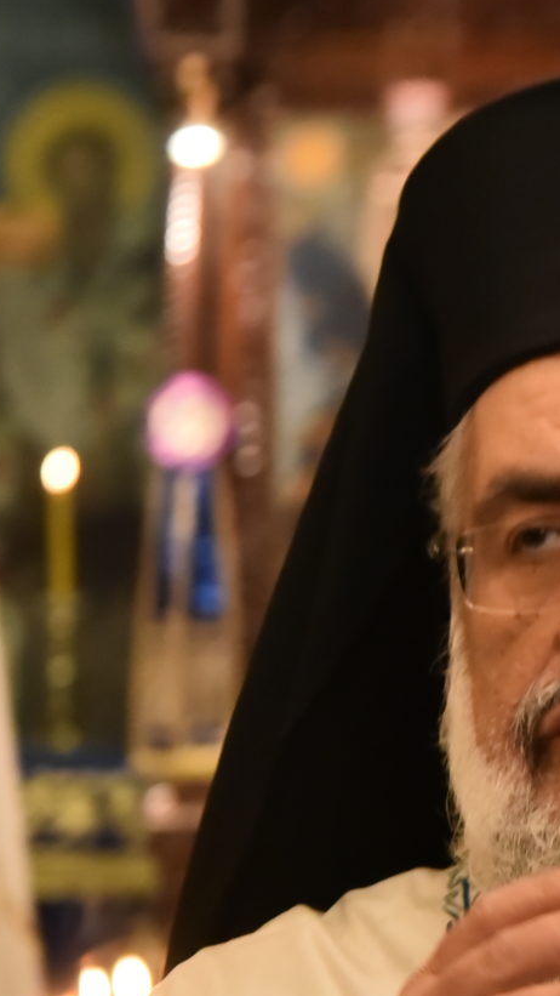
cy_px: 1032
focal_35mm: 196
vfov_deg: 10.9
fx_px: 5172
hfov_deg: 6.2
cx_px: 558
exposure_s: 1/80
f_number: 5
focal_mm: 75
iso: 3200
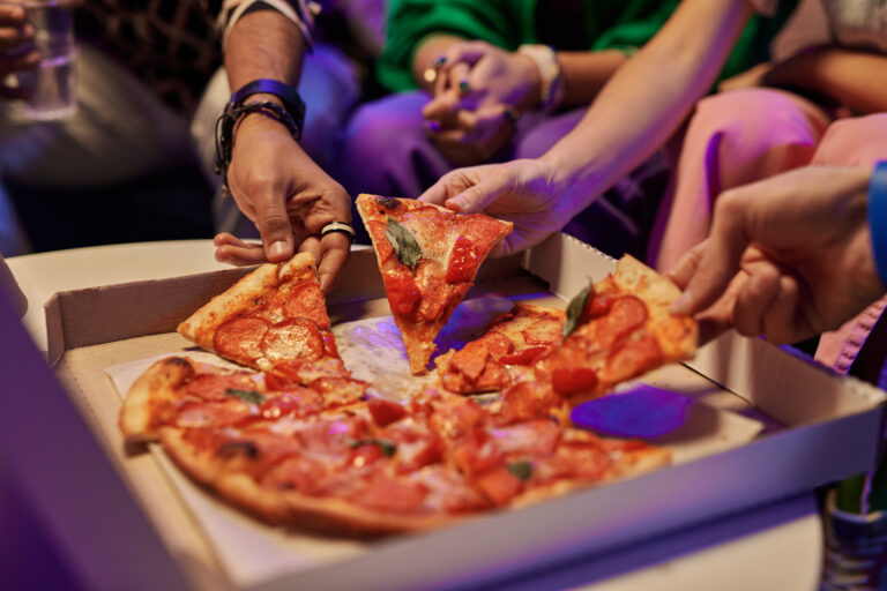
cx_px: 444
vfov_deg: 27.0
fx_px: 1232
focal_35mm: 50
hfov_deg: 39.6
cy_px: 296
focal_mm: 50
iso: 800
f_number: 2.5
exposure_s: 1/160
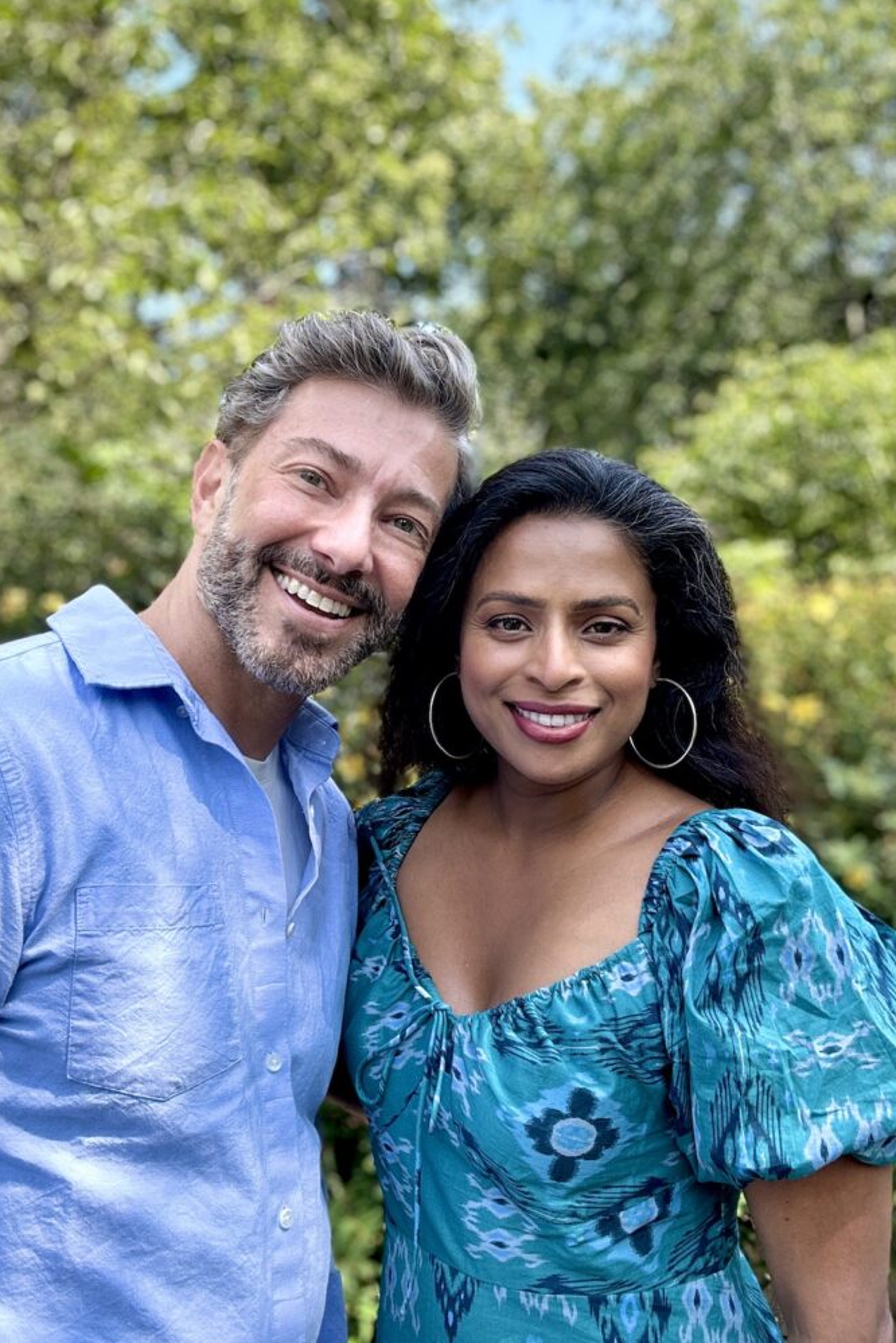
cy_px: 686
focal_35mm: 32
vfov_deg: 58.7
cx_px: 401
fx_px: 1194
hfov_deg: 41.1
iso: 25
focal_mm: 2.69
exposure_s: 1/128
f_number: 1.9
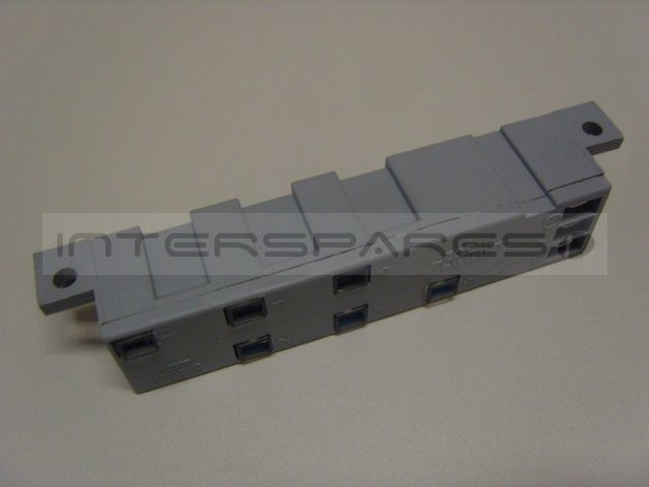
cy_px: 244
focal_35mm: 35
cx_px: 324
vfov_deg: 40.7
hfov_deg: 52.6
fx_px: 656
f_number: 2.8
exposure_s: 1/30
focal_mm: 7.4
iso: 166
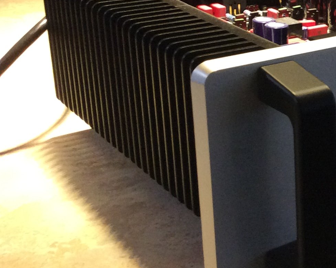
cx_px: 446
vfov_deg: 18.4
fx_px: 825
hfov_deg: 20.8
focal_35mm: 83
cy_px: 81
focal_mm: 3.3
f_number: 2.4
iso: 160
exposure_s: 1/25
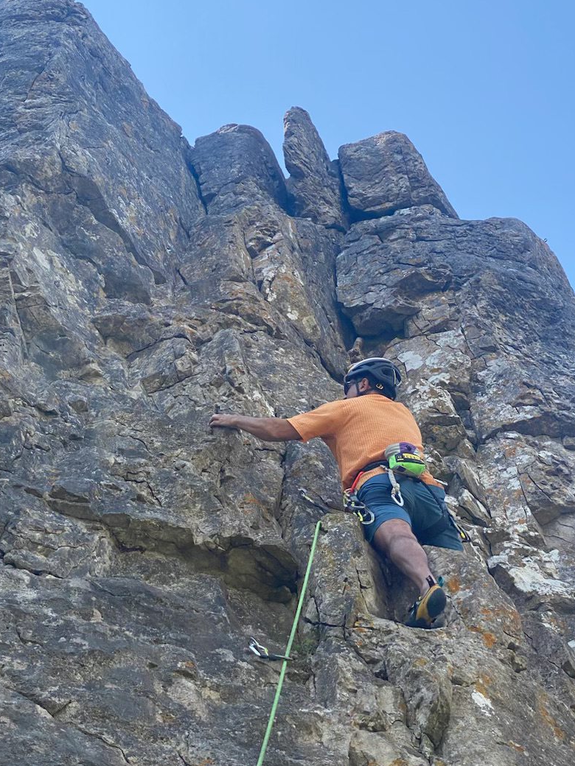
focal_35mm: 64
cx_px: 244
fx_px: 1417
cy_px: 362
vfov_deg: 30.3
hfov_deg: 22.9
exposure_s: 1/1043
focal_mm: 6
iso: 20
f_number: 2
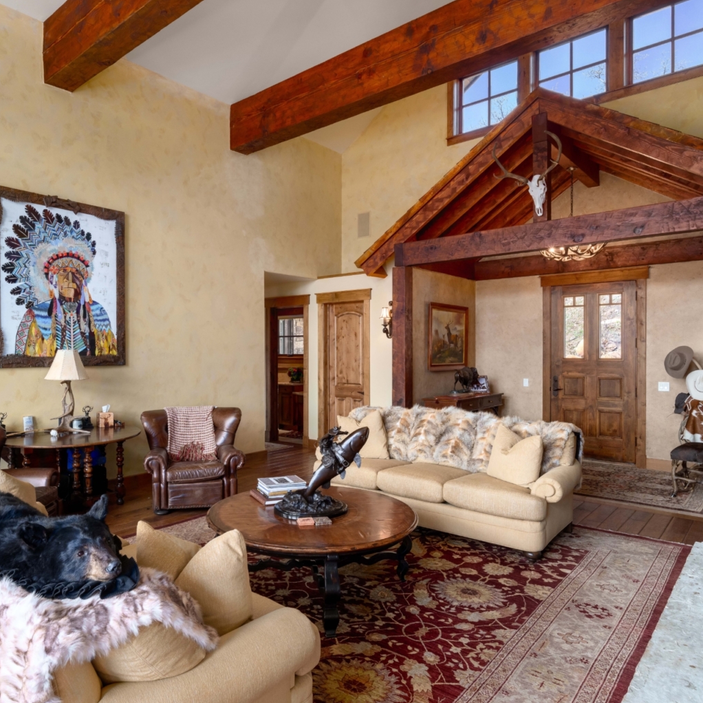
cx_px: 298
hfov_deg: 65.5
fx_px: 543
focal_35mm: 24
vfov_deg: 65.8
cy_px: 352
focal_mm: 18.5
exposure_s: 1/60
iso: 500
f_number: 9
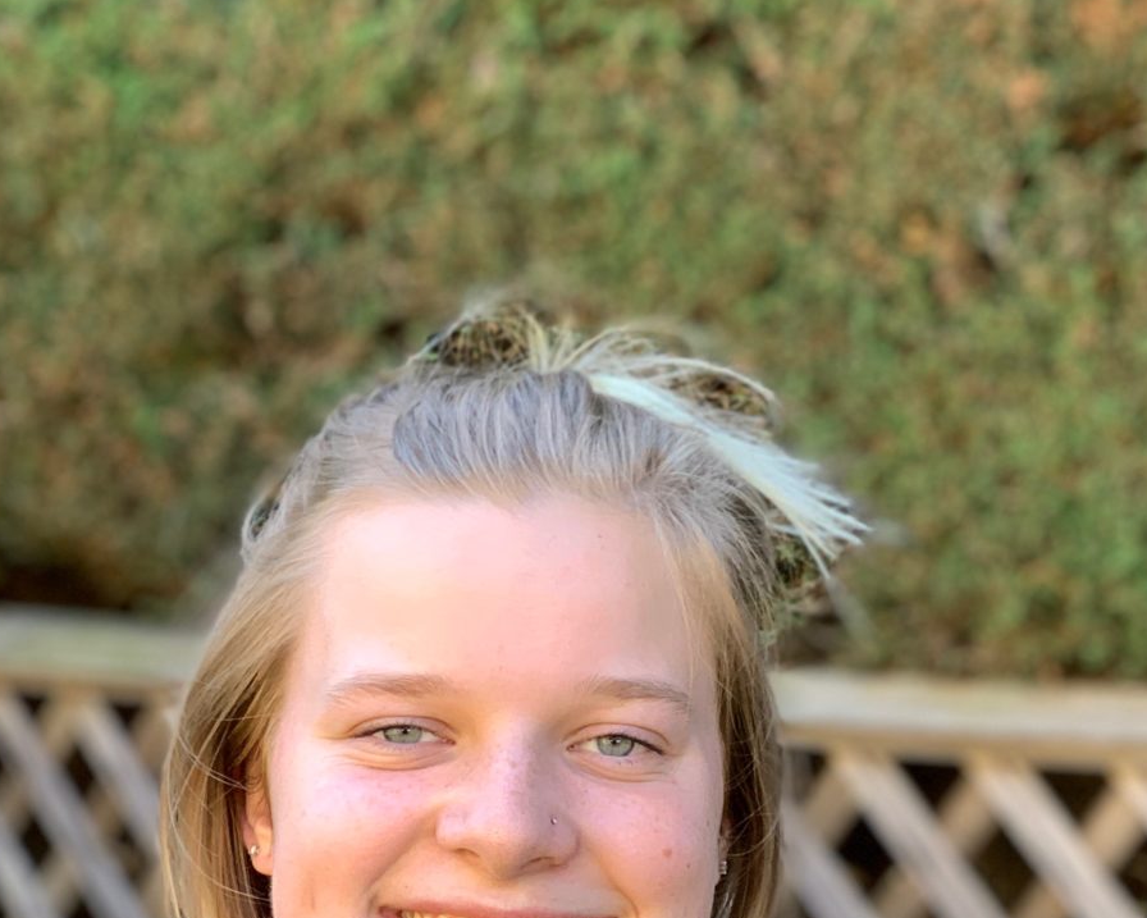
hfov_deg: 16.2
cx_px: 1215
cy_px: 579
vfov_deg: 13.3
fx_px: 3938
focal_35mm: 116
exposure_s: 1/122
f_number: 2.4
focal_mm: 6
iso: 40
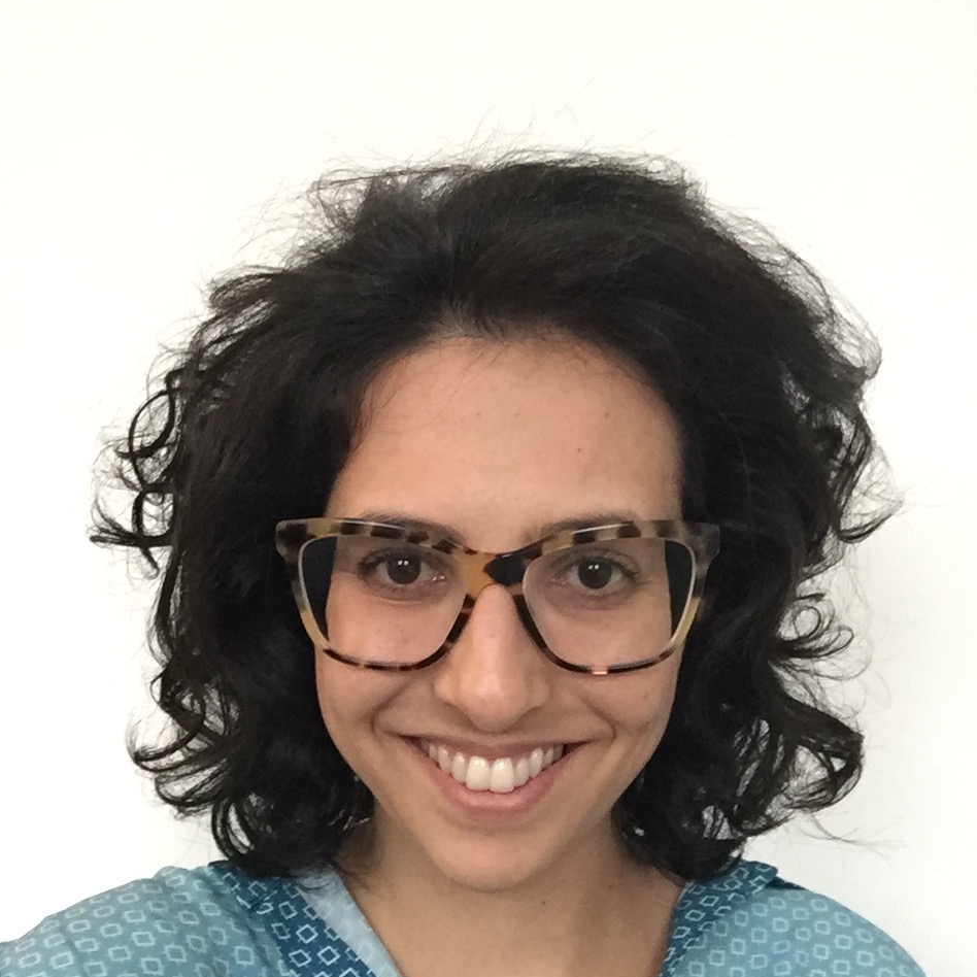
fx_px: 1181
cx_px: 487
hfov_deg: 44.9
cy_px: 646
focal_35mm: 37
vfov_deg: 44.3
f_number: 2.2
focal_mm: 2.65
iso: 320
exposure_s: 1/17
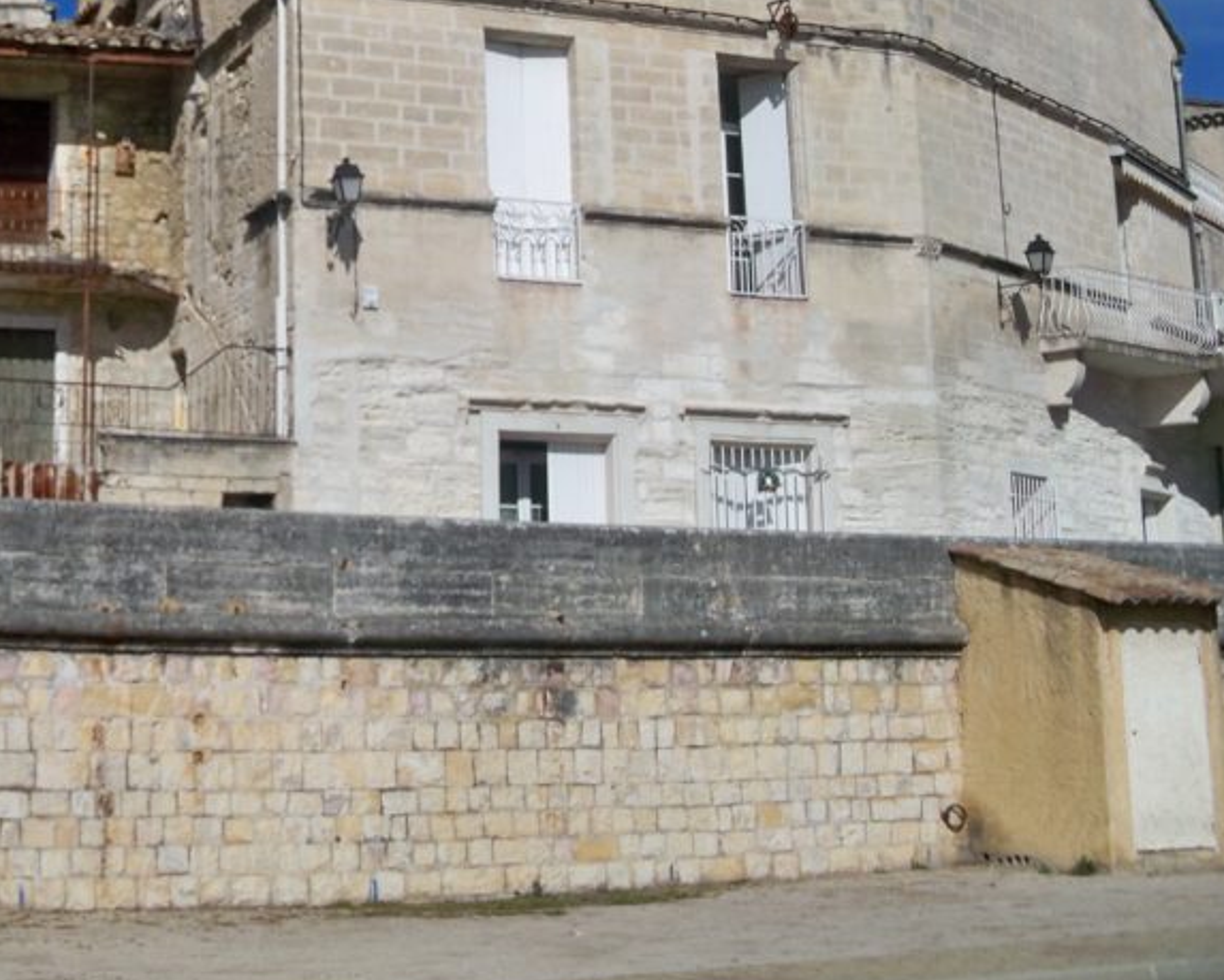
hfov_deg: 29.8
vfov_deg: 24.6
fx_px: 2211
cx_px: 150
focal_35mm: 61
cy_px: 186
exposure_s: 1/1000
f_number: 6.2
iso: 100
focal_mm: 6.2
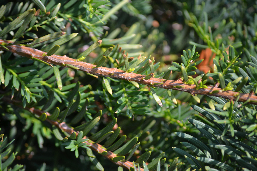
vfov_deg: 4.6
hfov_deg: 6.9
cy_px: 86
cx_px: 128
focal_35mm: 300
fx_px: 2141
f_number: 5.6
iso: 400
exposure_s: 1/400
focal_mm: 200
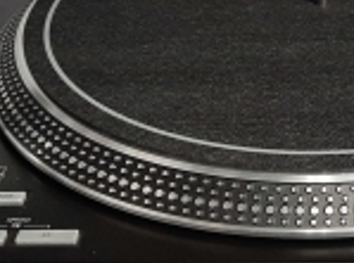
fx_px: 928
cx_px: 375
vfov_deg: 15.7
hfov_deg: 20.7
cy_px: -38
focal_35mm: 91
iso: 125
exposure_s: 1/50
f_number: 1.7
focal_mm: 3.93
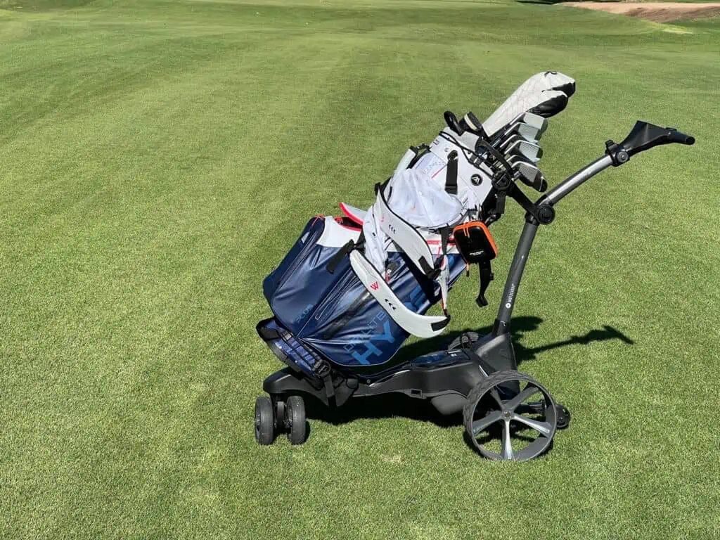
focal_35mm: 77
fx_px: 1602
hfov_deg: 25.3
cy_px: 270
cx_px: 360
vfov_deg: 19.1
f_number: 2.8
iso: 32
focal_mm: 9
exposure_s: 1/717
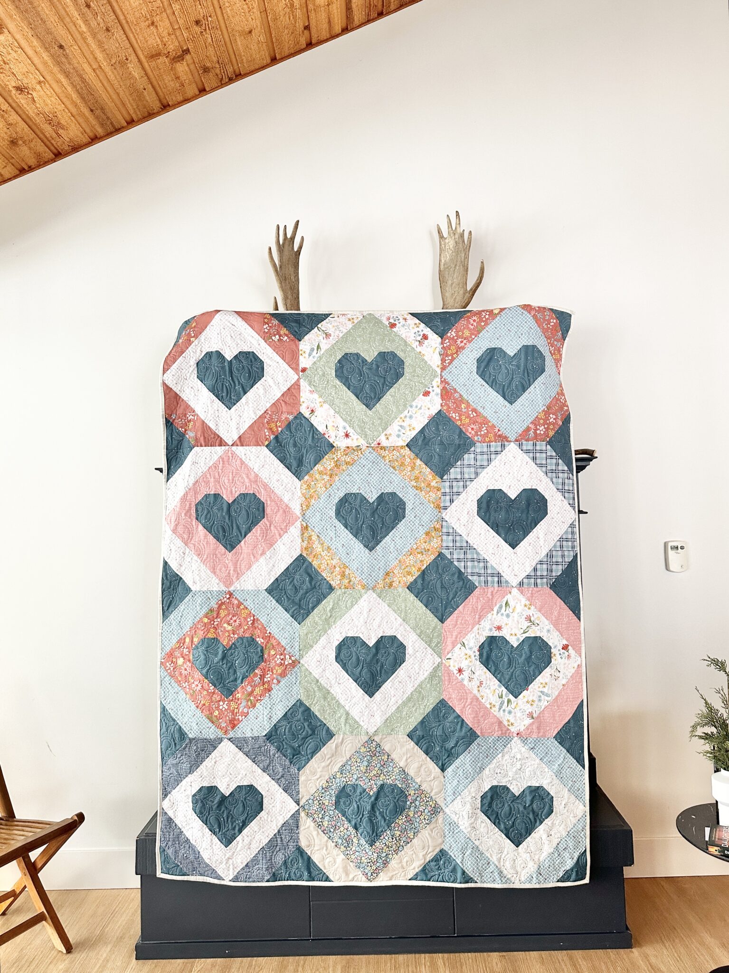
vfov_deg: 71.6
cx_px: 364
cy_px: 486
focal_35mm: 24
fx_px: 674
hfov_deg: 56.8
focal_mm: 6.86
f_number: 1.78
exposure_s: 1/121
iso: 200
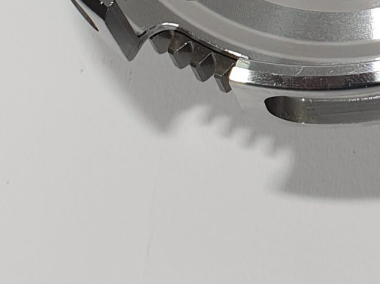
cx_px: 481
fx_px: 1097
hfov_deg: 18.4
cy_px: -229
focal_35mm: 100
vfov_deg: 13.3
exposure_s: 1/122
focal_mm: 4.3
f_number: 2.4
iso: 50
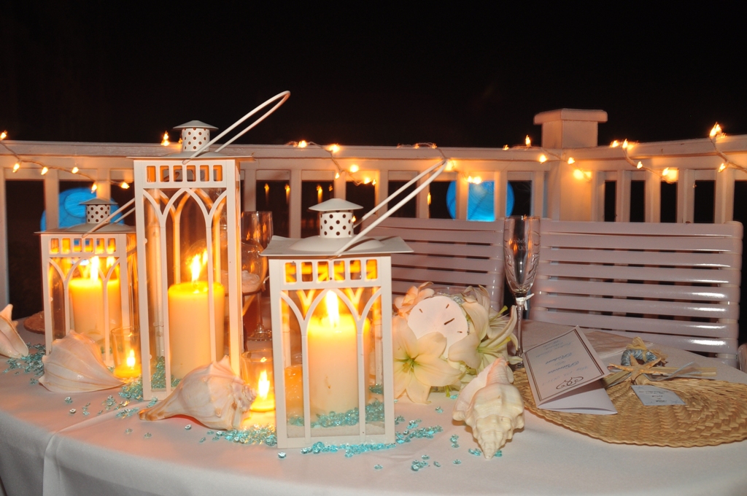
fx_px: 684
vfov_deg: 39.9
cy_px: 248
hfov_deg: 57.3
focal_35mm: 33
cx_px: 374
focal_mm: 22
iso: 400
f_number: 10
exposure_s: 1/4
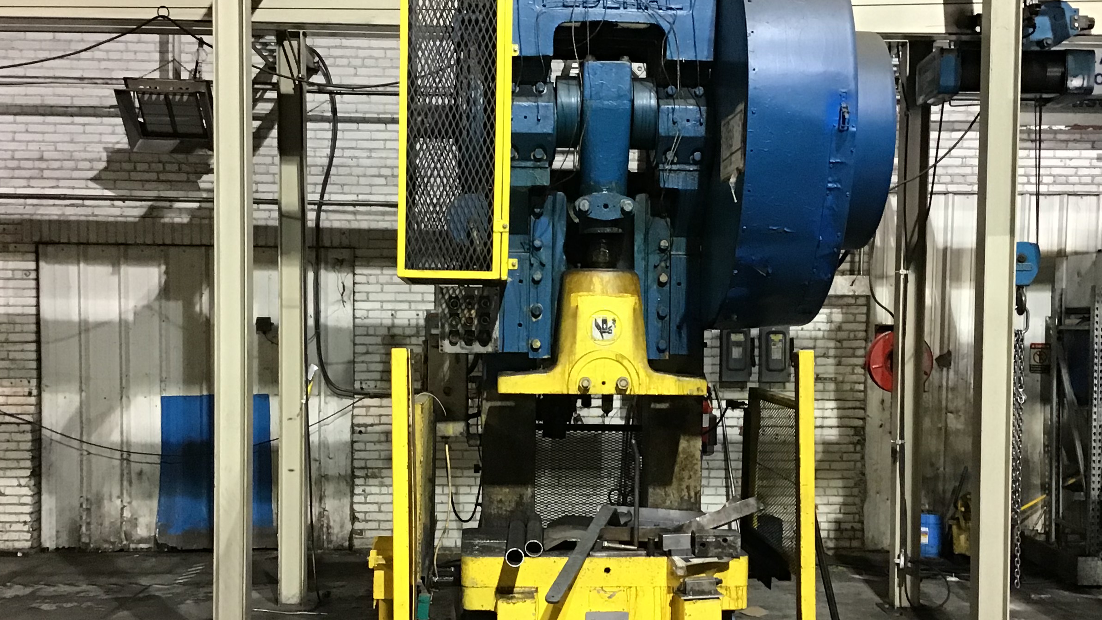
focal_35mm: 46
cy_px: 381
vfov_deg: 25.9
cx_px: 597
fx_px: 1344
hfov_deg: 44.5
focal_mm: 3.3
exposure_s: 1/24
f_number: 2.4
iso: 200
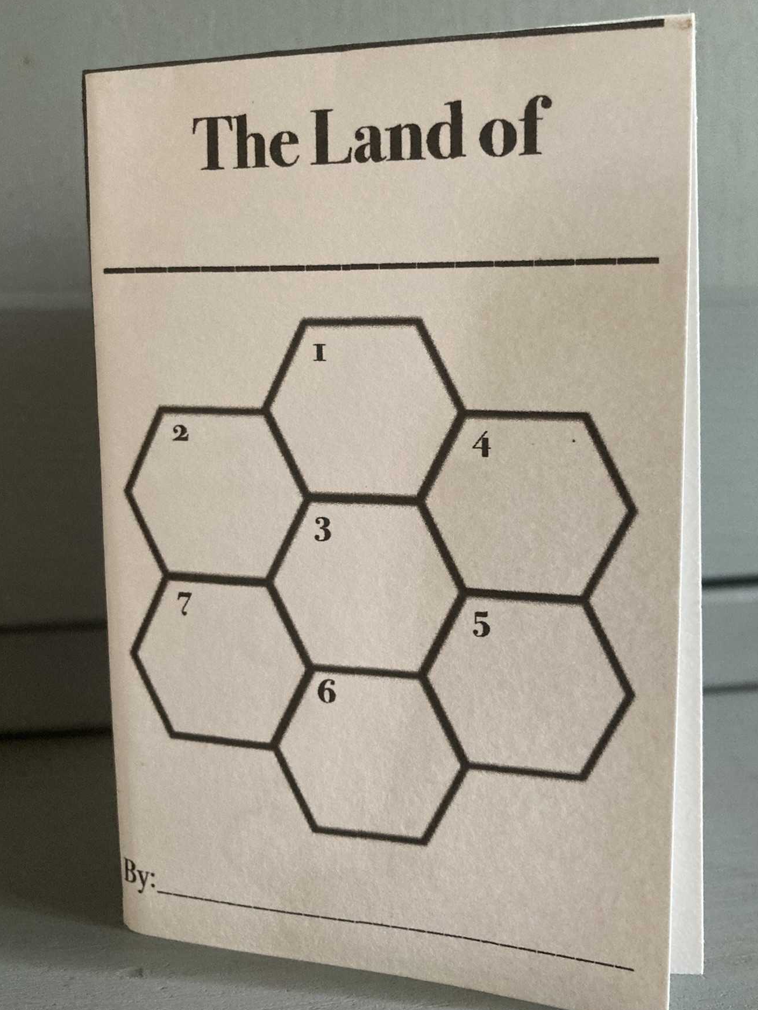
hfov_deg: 42.9
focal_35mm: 33
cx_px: 398
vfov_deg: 55.1
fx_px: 964
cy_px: 432
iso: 320
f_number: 1.8
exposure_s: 1/56
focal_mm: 3.99
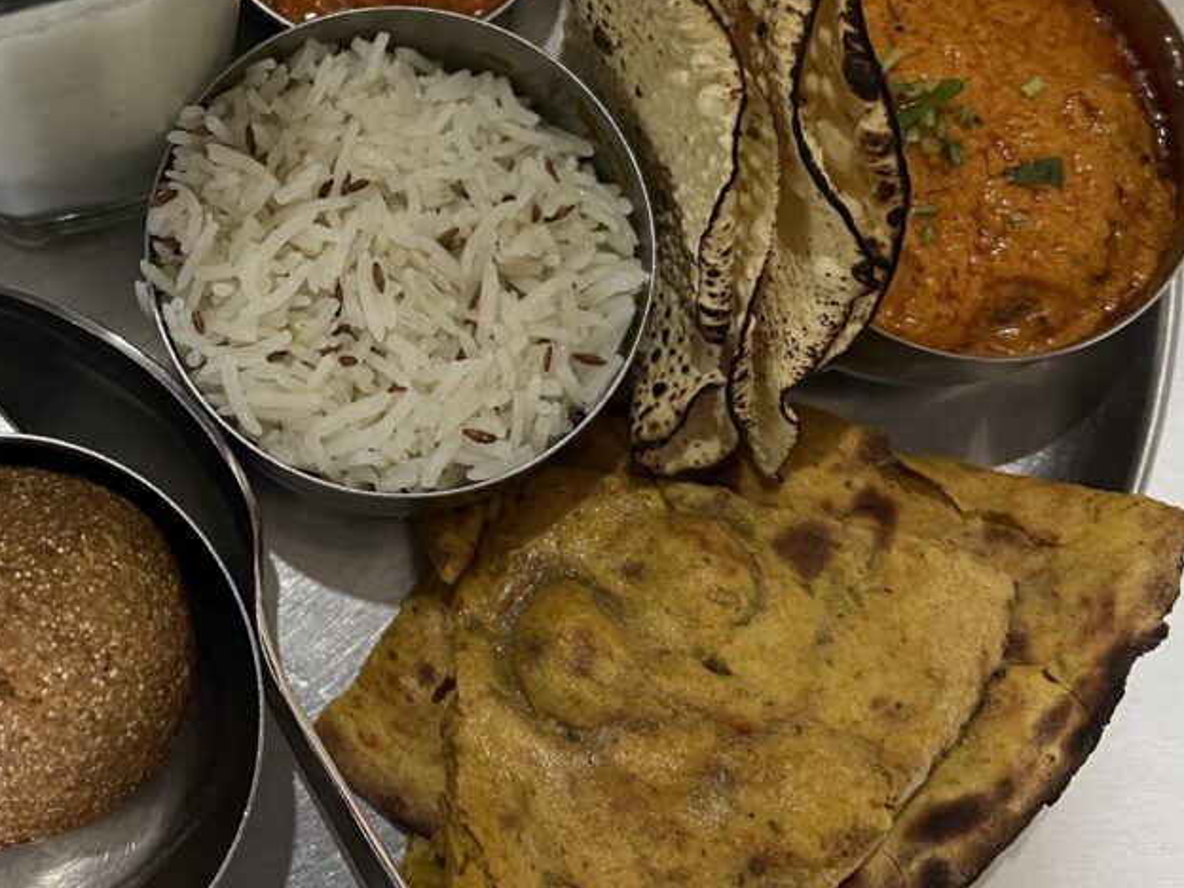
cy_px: 148
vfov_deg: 28.3
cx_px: 277
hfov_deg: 37.1
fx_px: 1710
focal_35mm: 50
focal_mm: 5.7
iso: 400
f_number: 1.5
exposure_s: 1/50
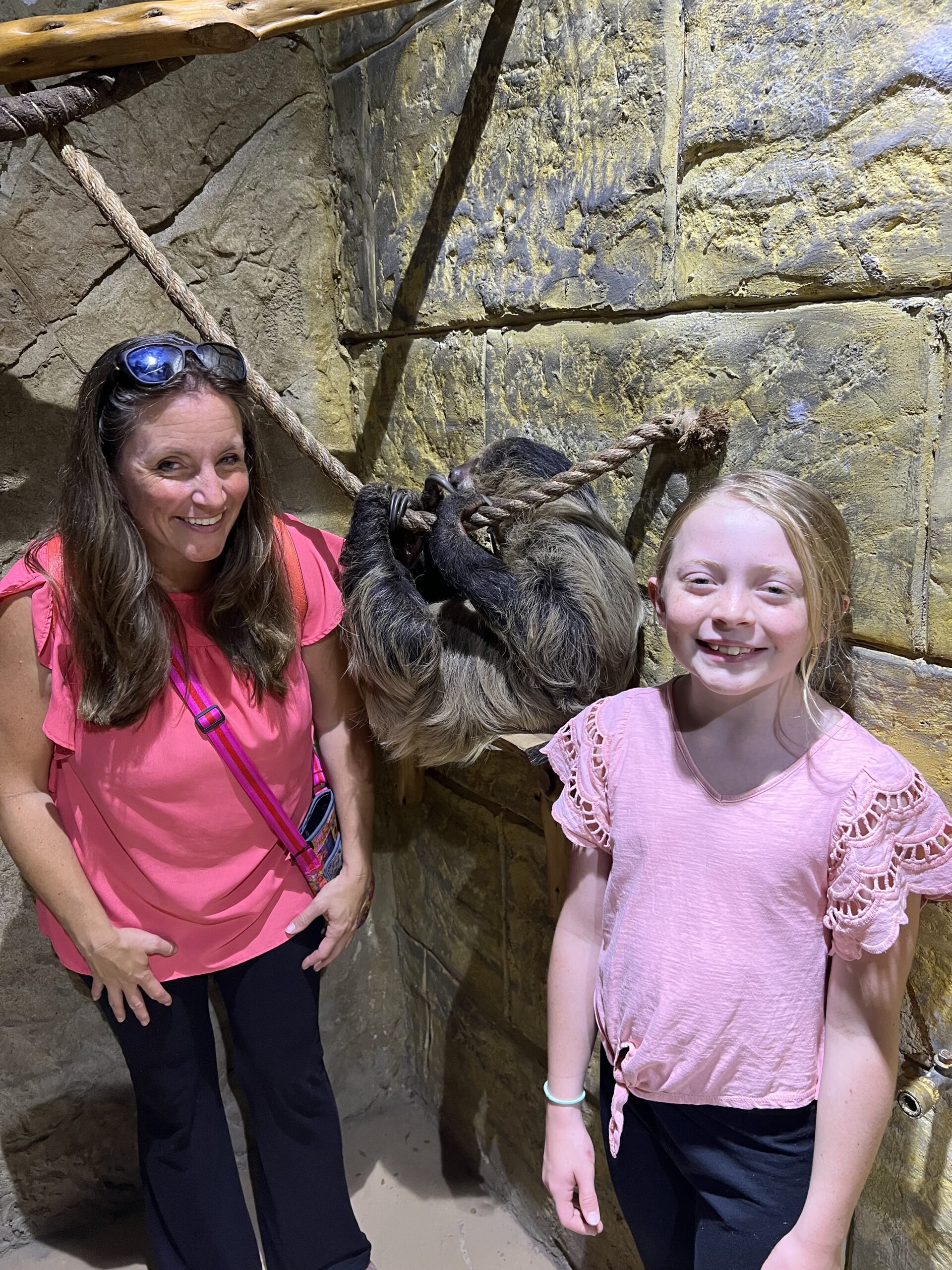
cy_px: 635
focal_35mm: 26
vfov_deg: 67.3
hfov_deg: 53.1
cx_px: 476
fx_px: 953
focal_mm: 5.7
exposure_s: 1/60
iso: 200
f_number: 1.5
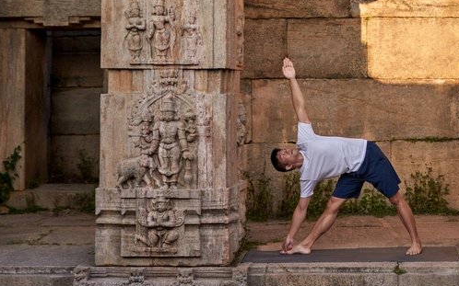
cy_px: 84
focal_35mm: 86
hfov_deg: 23.8
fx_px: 1076
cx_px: 345
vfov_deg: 15.1
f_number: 1.8
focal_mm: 35
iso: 50
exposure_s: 1/1250
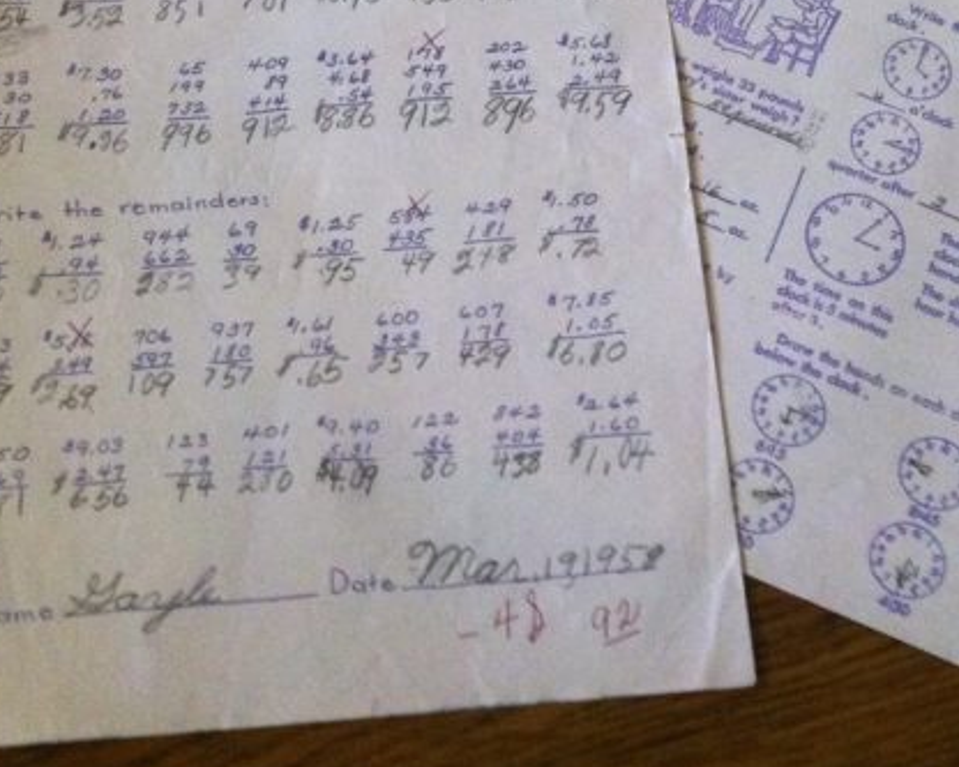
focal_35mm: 63
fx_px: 1789
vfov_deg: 24.0
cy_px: 205
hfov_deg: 30.0
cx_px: 482
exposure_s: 1/15
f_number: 2.8
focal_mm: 3.85
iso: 500
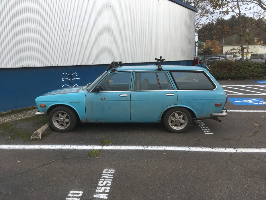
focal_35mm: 29
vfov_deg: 48.2
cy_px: 100
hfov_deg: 61.7
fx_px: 223
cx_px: 133
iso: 25
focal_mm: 4.15
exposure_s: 1/635
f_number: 2.2
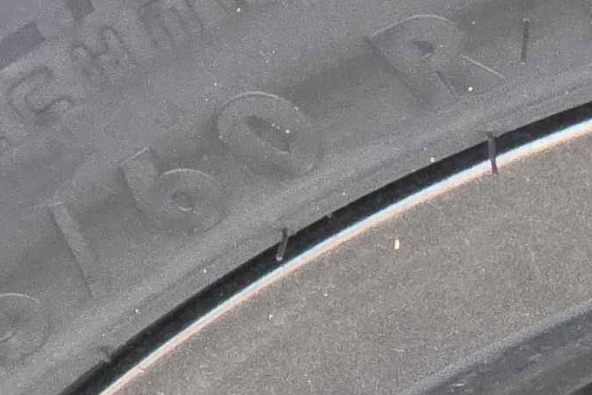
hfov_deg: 4.8
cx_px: 1159
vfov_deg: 3.2
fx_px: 6937
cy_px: 1293
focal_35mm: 422
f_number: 2.4
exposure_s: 1/120
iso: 100
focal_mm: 7.9
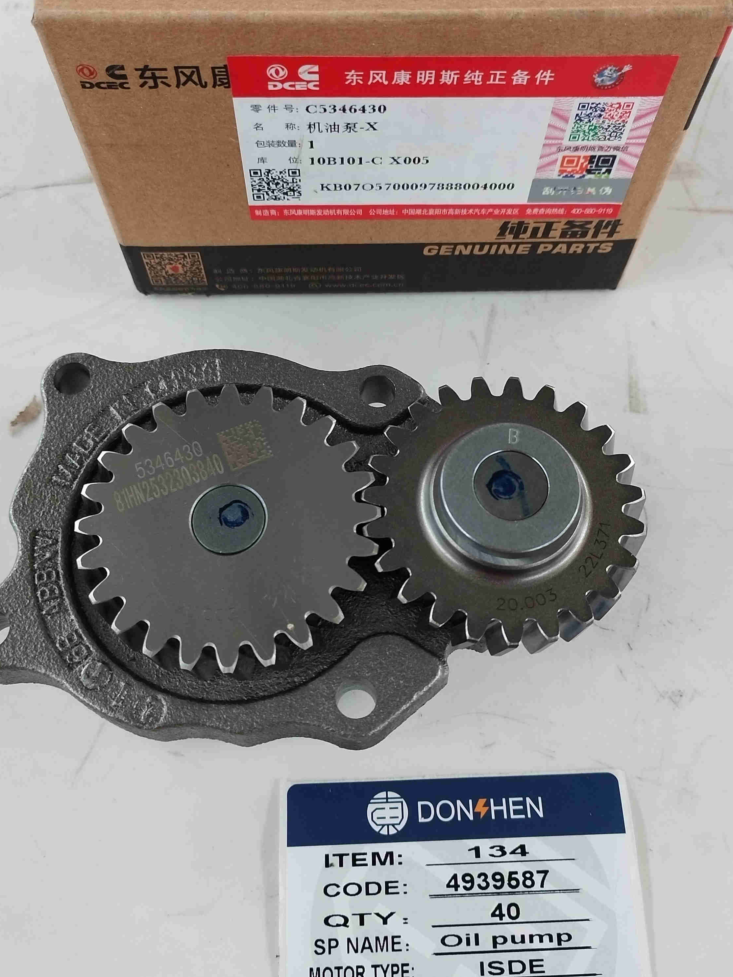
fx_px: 988
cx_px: 392
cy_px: 445
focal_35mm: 35
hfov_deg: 40.7
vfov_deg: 52.6
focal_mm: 6.24
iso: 833
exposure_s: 1/50
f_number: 1.8
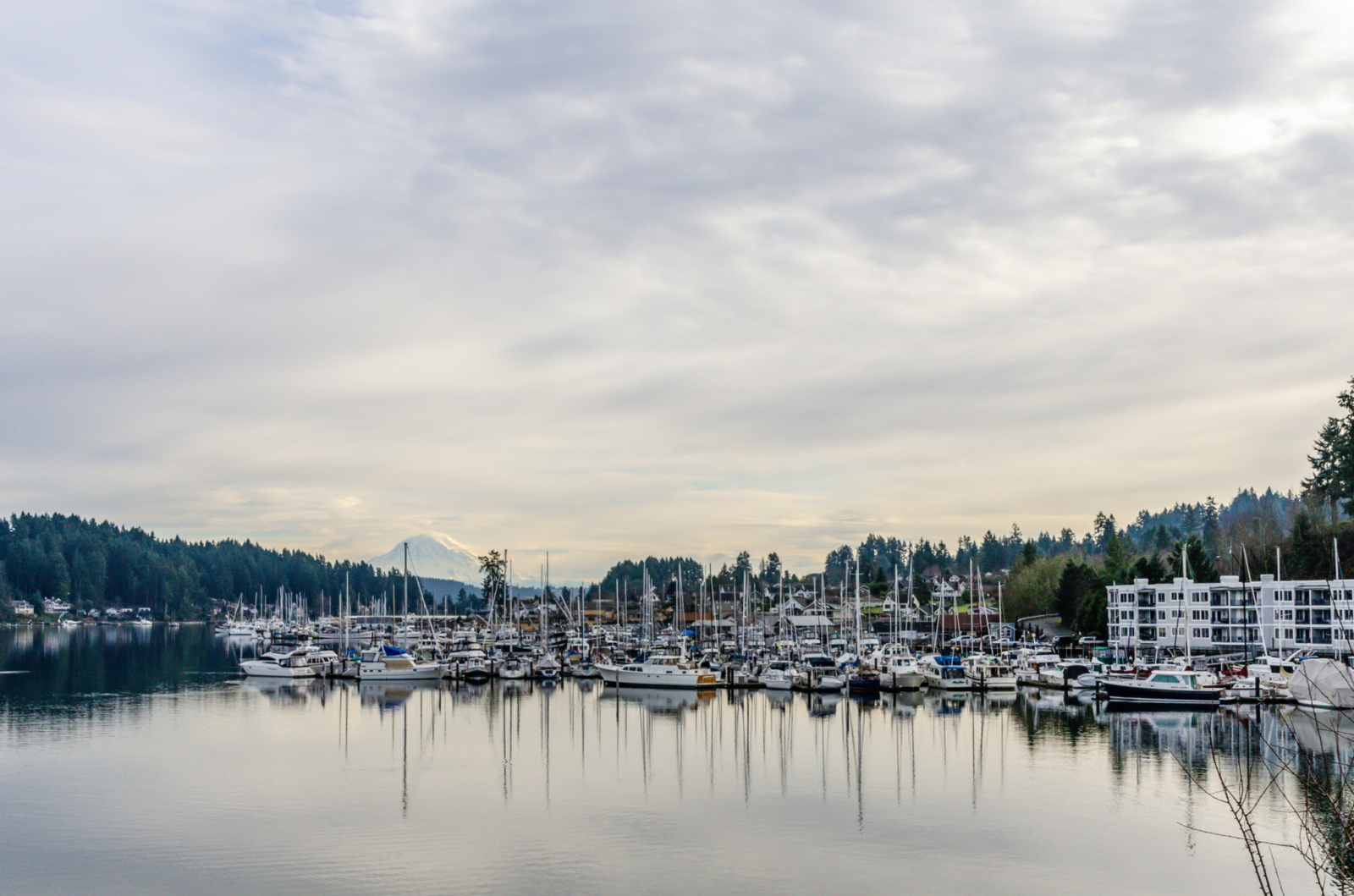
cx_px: 677
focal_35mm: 40
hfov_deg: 48.0
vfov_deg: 32.9
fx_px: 1520
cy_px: 448
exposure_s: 1/640
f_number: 13
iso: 400
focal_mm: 27
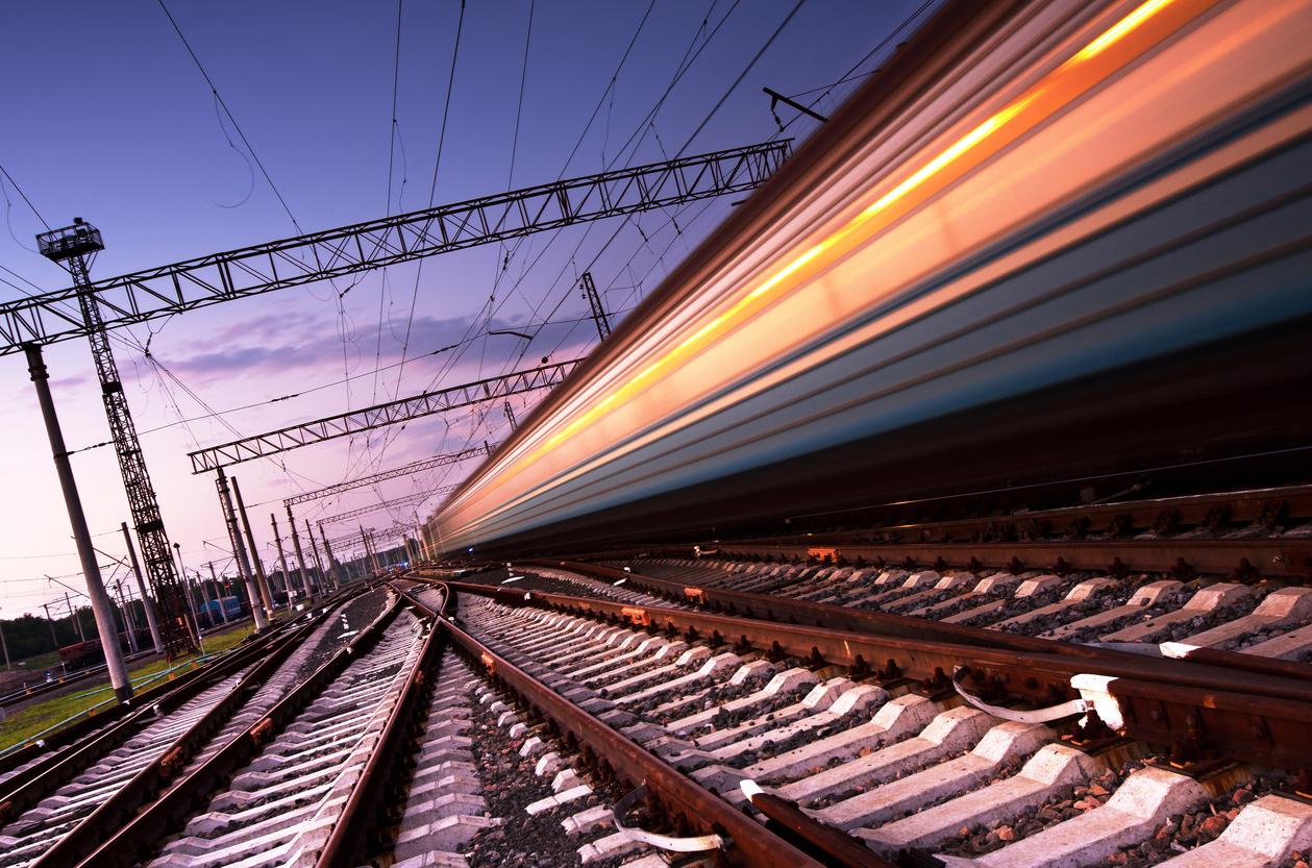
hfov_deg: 62.0
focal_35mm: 30
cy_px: 434
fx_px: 1091
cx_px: 656
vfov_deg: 43.4
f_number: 11
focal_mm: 20
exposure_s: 10
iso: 100
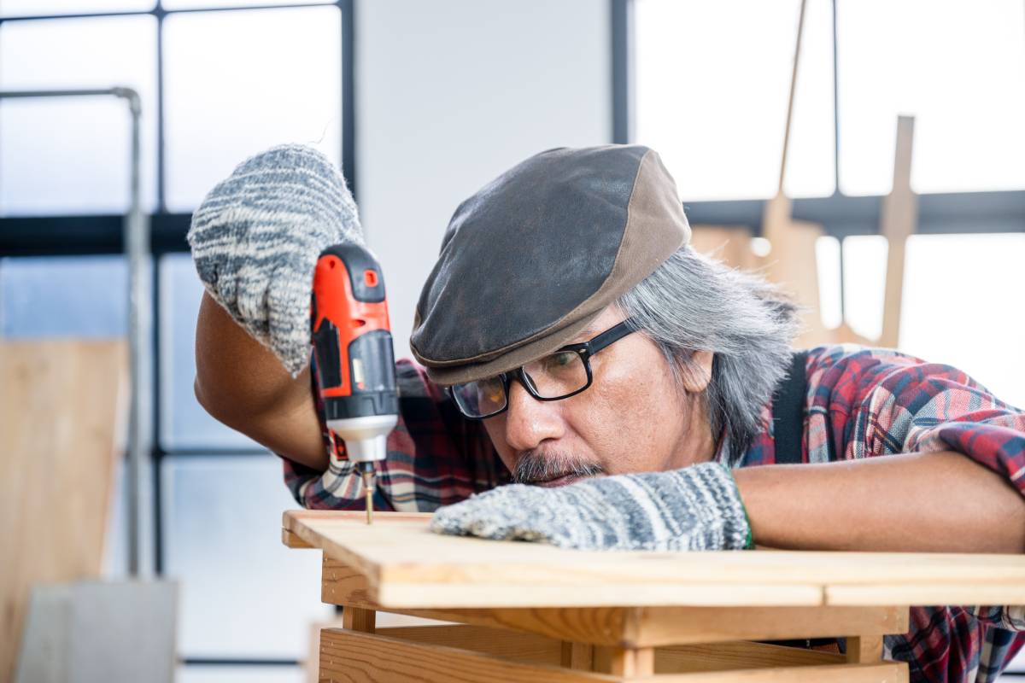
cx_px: 512
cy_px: 342
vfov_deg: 19.5
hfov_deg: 28.8
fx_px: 1993
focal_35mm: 70
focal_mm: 70
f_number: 2.8
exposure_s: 1/160
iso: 125
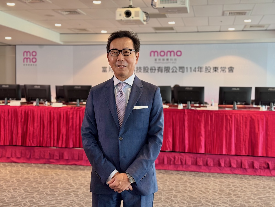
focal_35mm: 48
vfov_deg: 30.3
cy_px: 104
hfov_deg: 39.7
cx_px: 138
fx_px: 381
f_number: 1.78
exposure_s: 1/60
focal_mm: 6.76
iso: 100
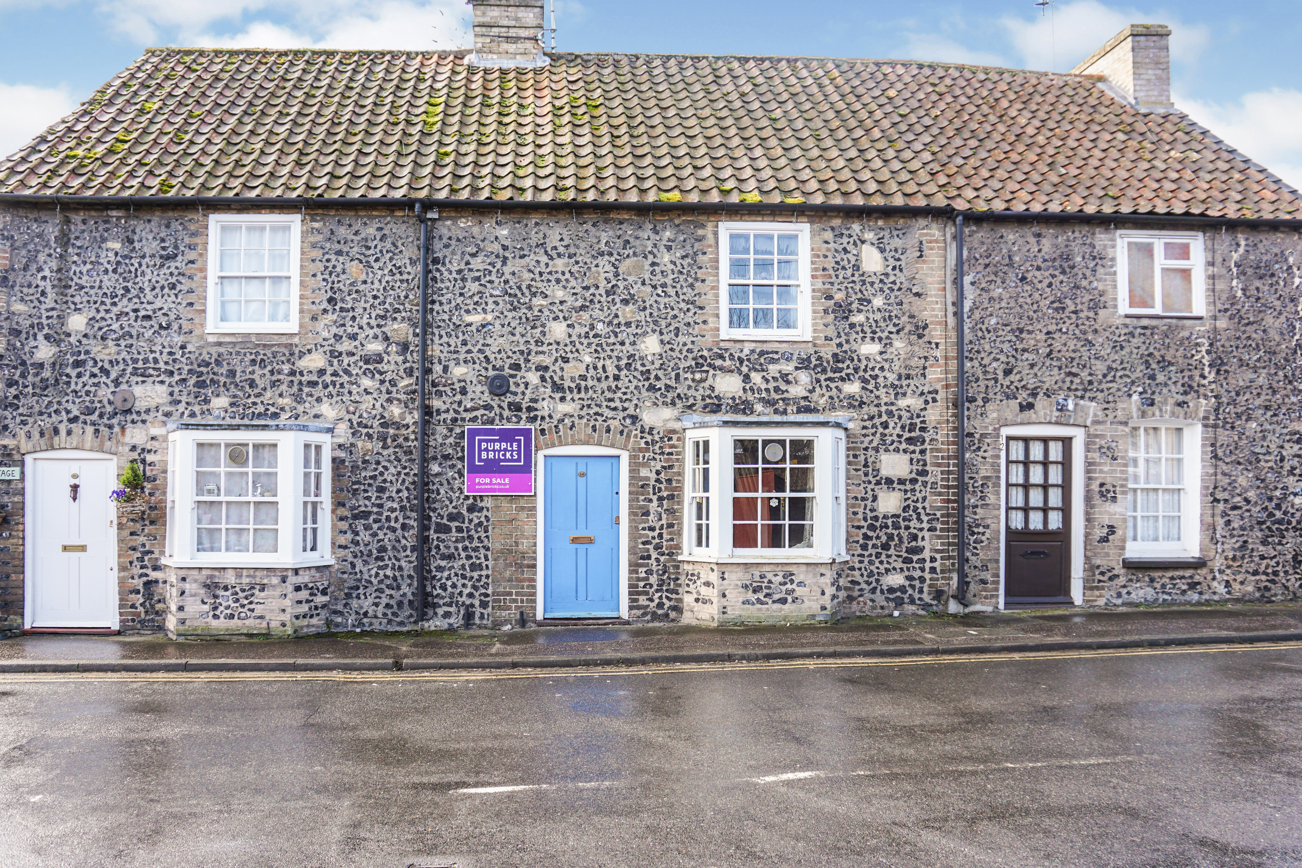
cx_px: 651
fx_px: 868
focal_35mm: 24
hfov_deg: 73.7
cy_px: 434
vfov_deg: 53.1
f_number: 5
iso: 100
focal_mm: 16
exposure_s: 1/100
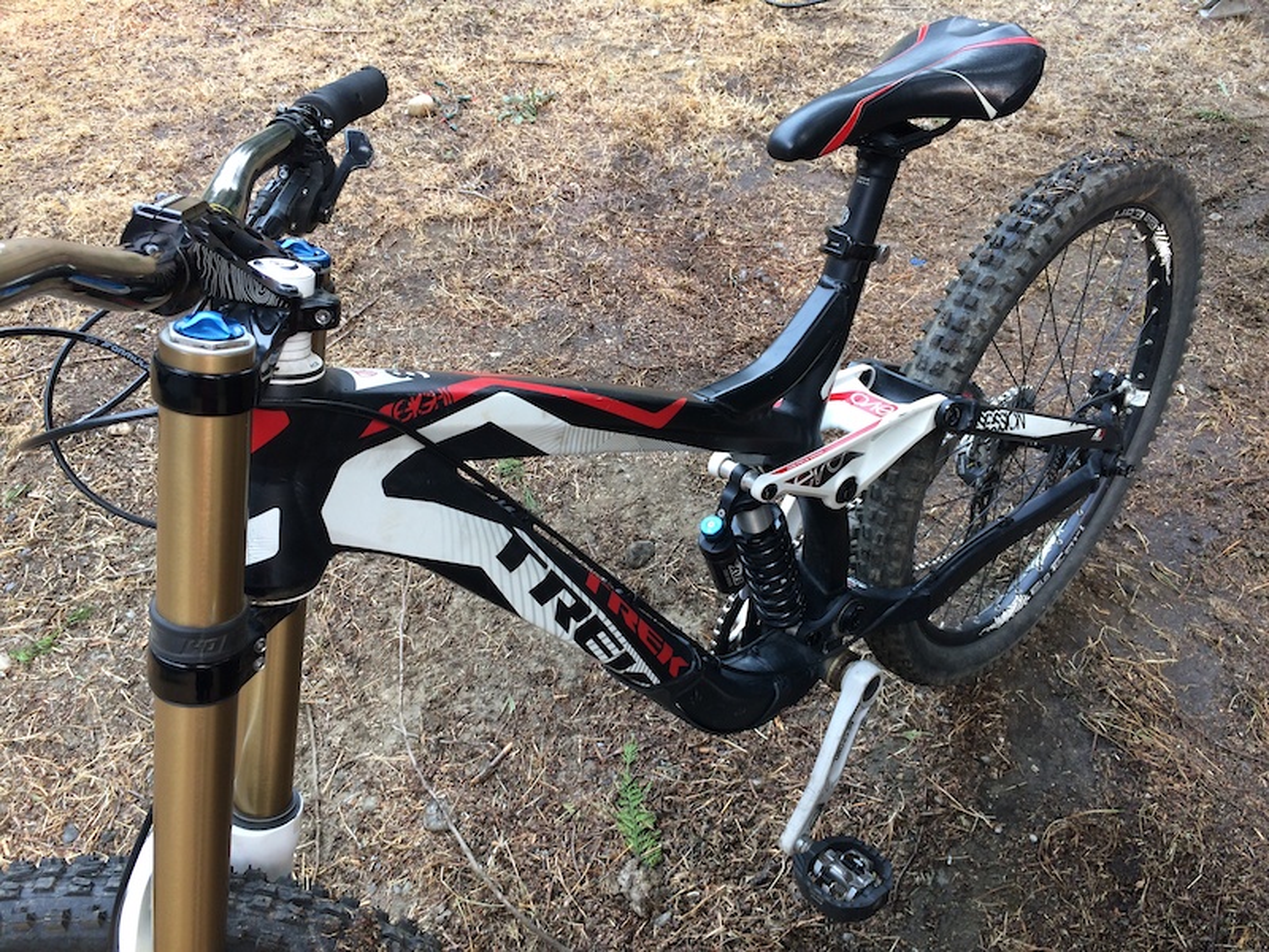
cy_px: 476
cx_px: 634
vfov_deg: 48.2
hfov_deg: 61.7
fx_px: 1063
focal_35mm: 29
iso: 50
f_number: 2.2
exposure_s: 1/120
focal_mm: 4.15
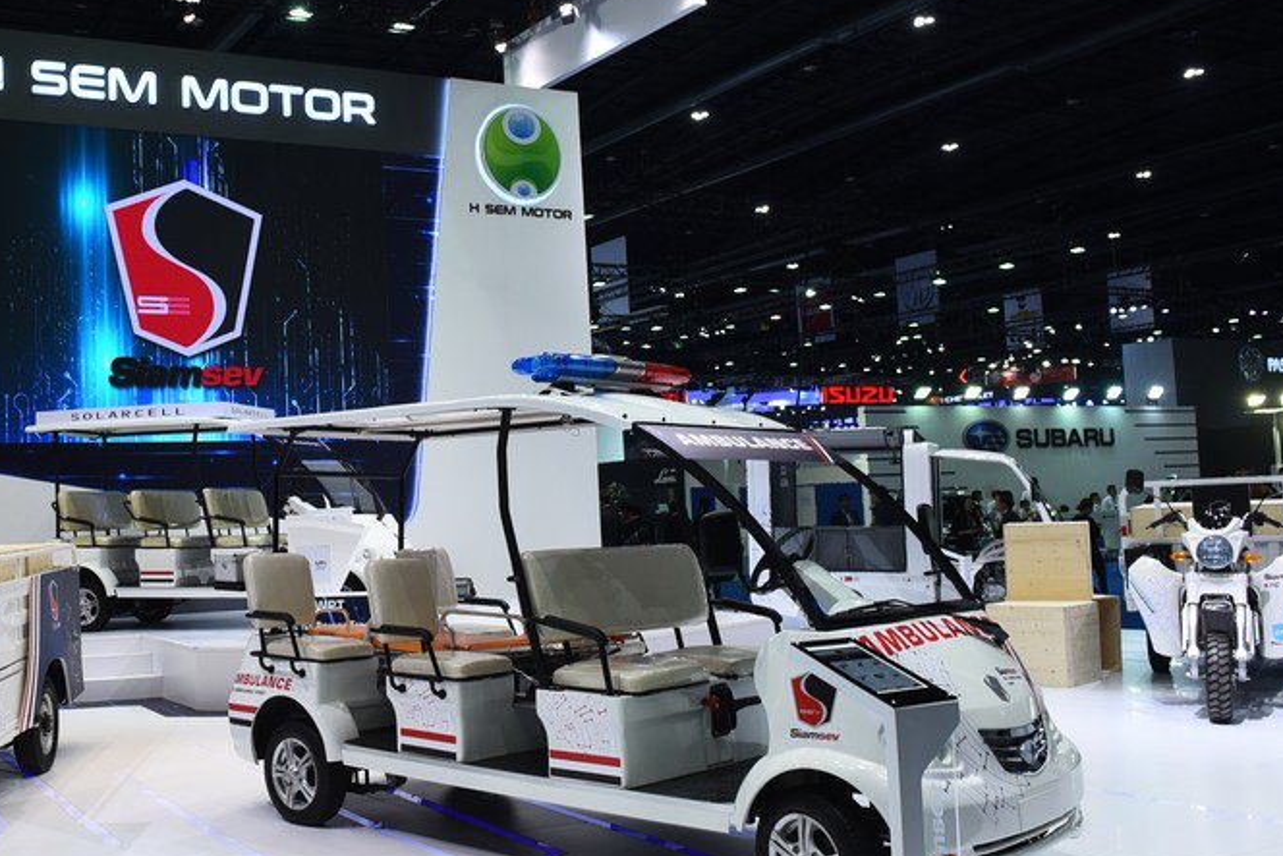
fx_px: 1319
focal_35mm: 37
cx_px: 350
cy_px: 414
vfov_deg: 36.0
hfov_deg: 50.1
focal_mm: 24
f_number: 8
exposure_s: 1/160
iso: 1000
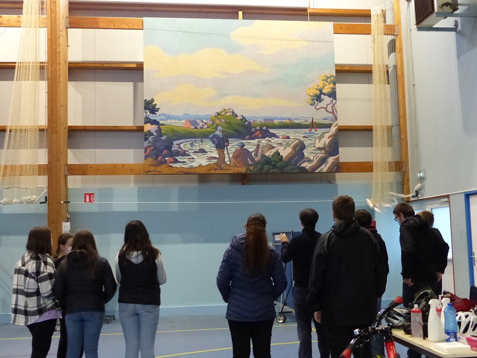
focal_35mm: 41
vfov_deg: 35.1
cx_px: 238
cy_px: 179
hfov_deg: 45.8
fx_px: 565
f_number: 2.8
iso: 800
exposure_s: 1/40
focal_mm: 7.4
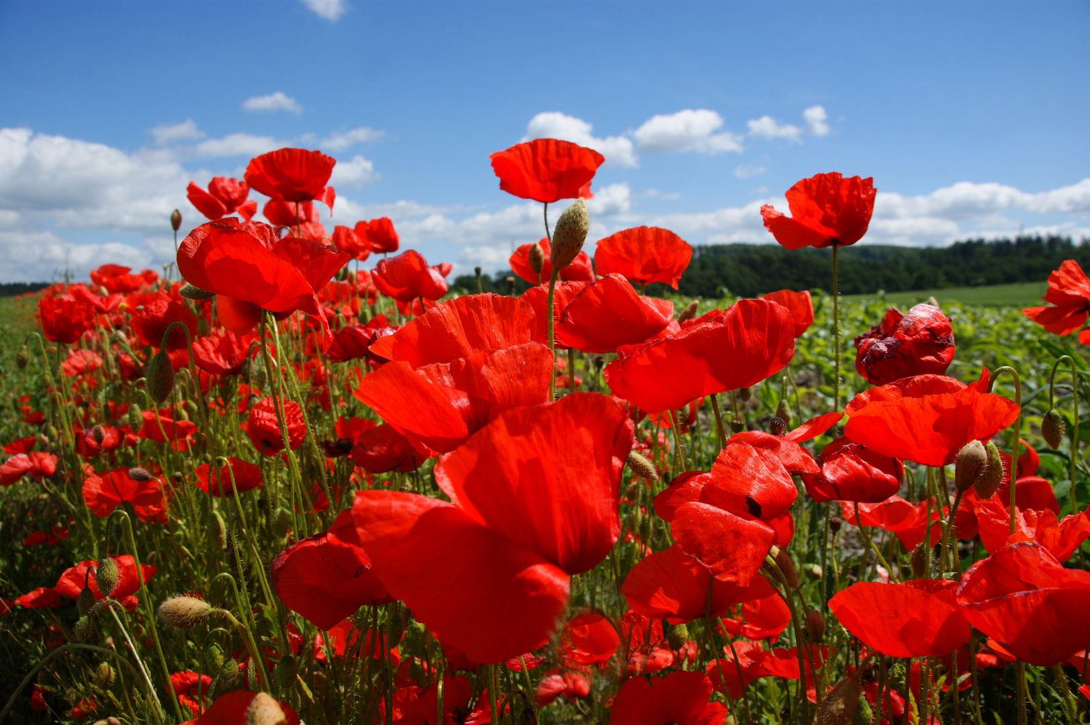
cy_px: 362
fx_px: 817
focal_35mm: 27
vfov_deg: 47.9
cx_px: 545
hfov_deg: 67.4
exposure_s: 1/200
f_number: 11
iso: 100
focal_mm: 18
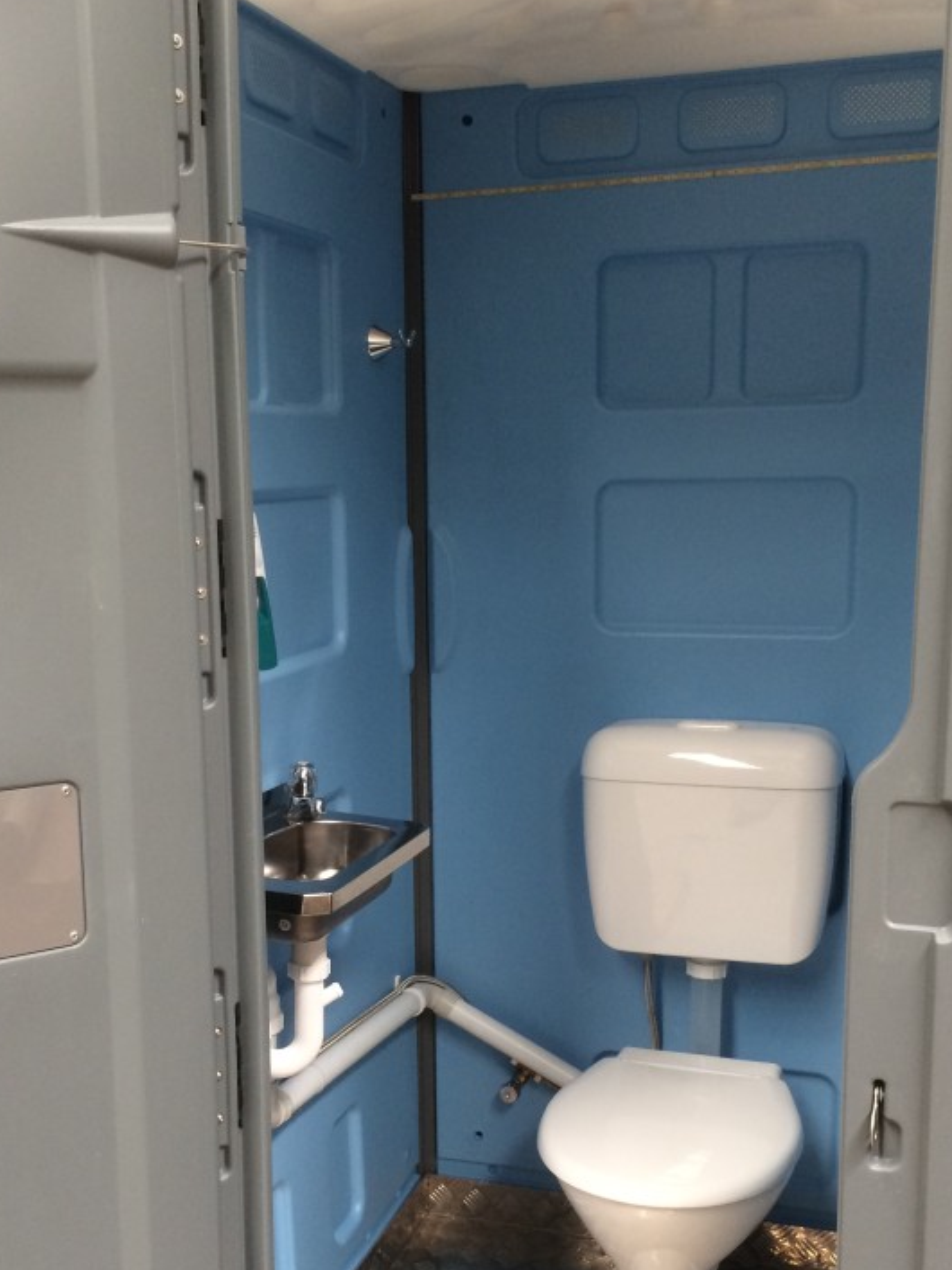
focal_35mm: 42
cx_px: 419
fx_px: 1541
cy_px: 760
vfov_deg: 44.6
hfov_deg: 34.3
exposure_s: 1/30
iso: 64
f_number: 2.2
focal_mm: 4.15
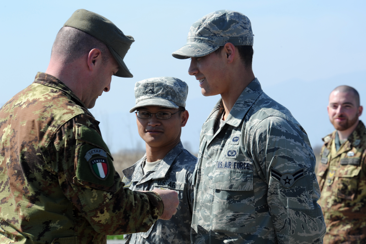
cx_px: 183
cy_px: 122
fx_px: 1829
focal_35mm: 180
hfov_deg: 11.4
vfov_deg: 7.6
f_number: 16
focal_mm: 180
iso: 200
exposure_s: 1/125
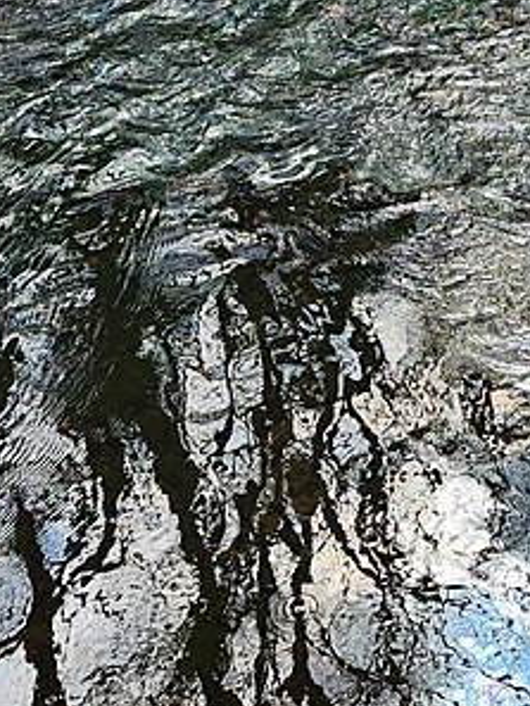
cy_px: -361
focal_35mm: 93
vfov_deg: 18.6
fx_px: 1897
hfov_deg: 15.4
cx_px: 623
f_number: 1.8
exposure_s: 1/408
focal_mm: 5.4
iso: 20
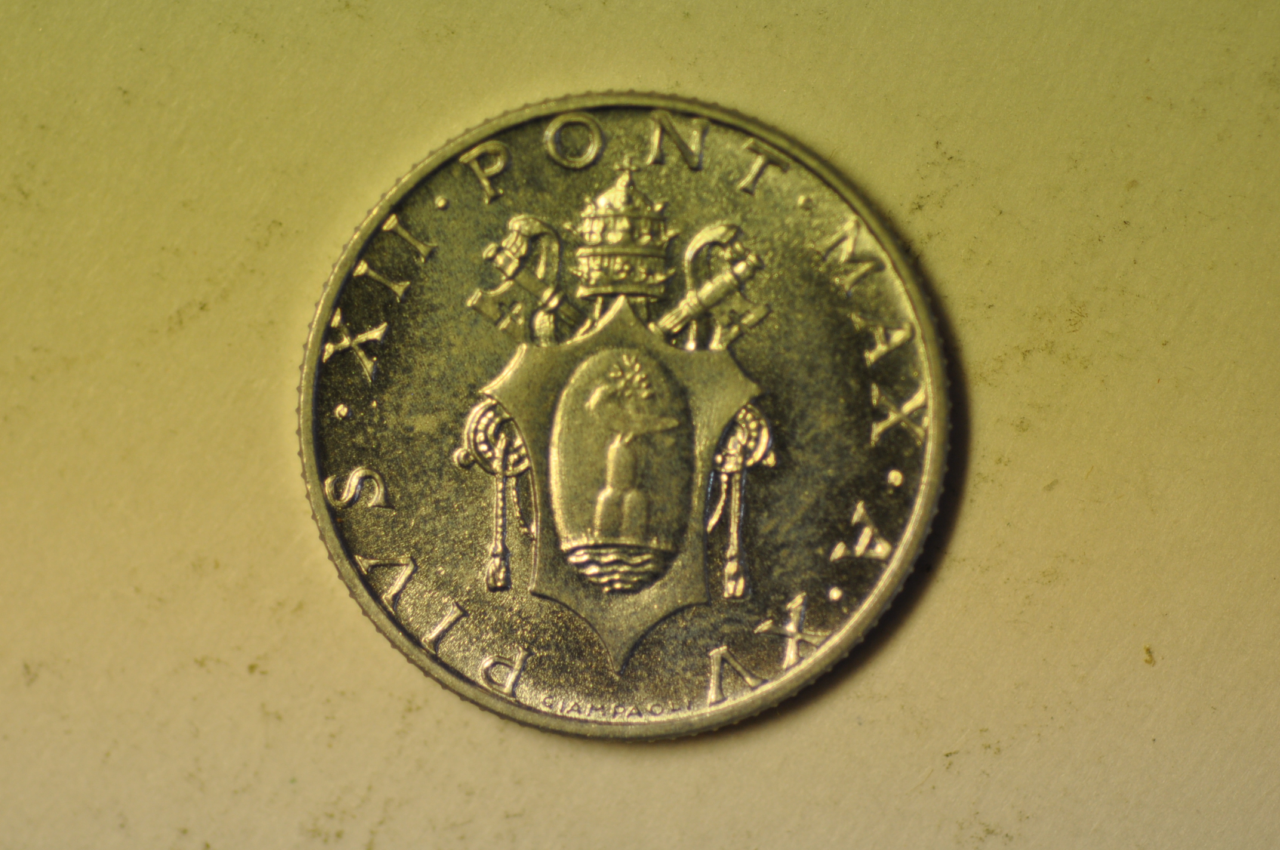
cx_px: 640
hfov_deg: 22.6
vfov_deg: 15.2
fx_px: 3196
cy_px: 425
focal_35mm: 90
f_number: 4.5
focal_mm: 60
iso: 400
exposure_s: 1/320
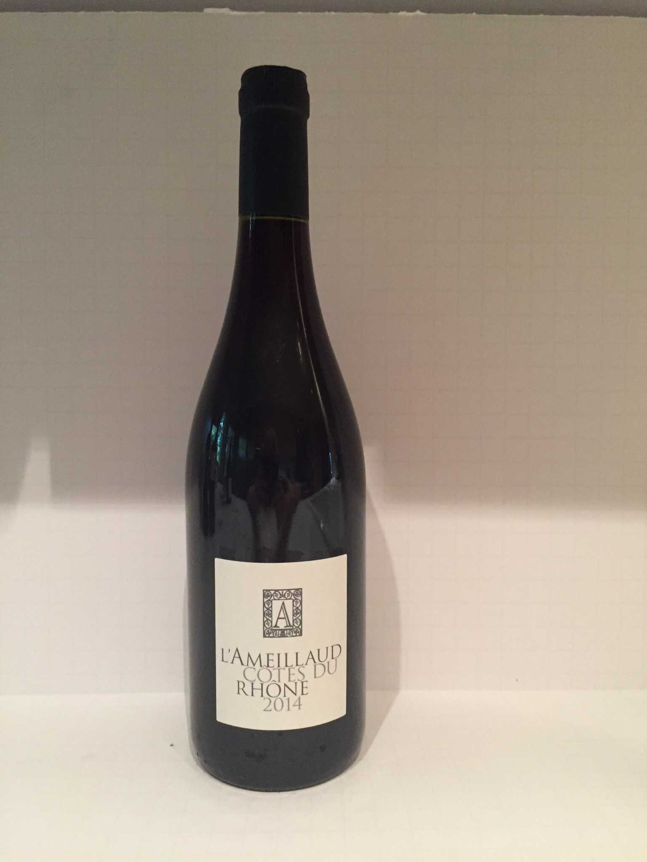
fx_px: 723
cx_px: 324
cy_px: 431
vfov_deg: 61.7
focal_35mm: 29
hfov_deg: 48.2
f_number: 2.2
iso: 250
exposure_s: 1/30
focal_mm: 4.15
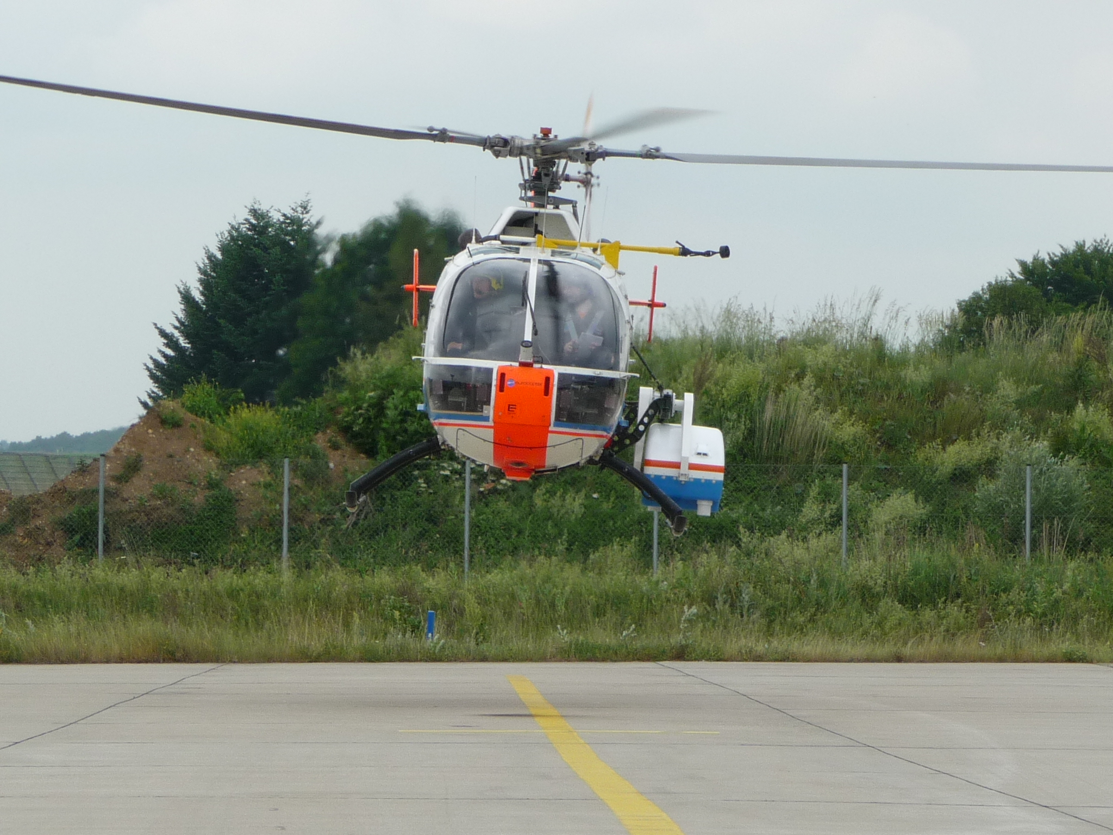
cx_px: 556
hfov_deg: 9.9
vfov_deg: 7.4
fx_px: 6431
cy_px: 418
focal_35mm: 200
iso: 100
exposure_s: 1/500
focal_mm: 20.3
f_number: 4.7
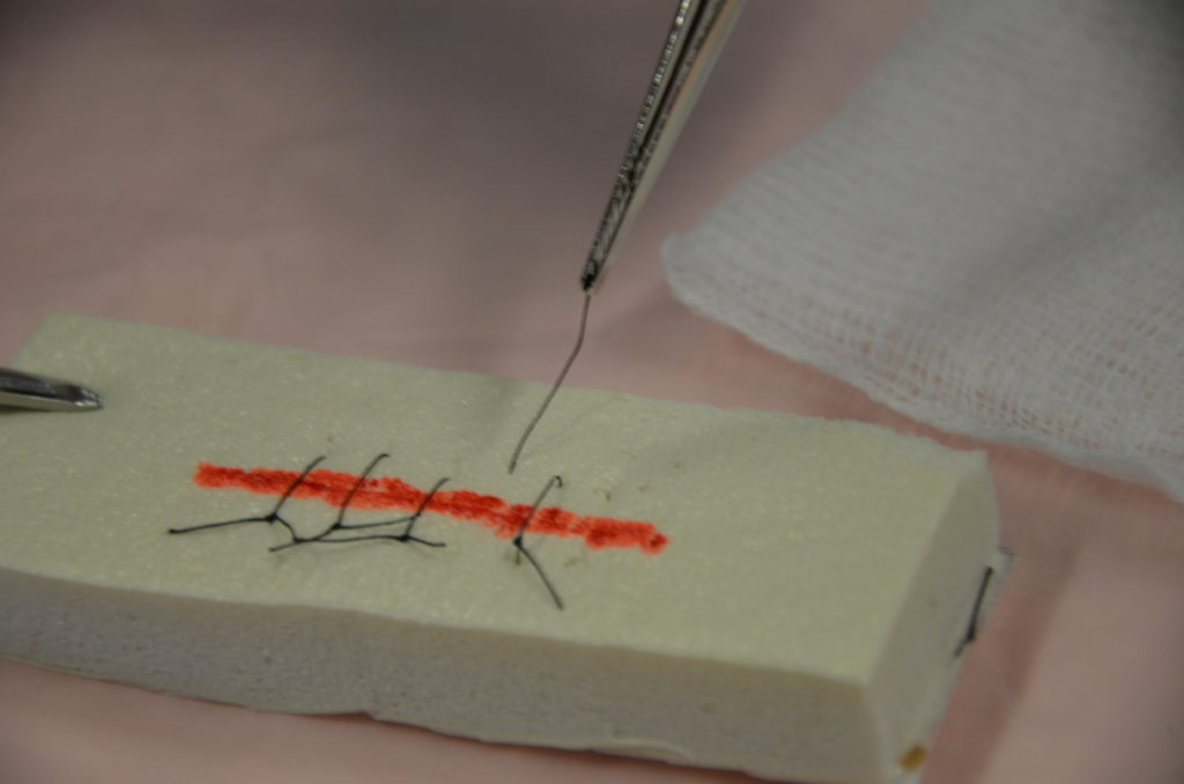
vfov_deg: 8.7
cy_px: 392
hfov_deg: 13.1
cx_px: 592
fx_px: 5169
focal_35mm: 158
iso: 800
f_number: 5.6
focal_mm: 105
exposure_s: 1/60
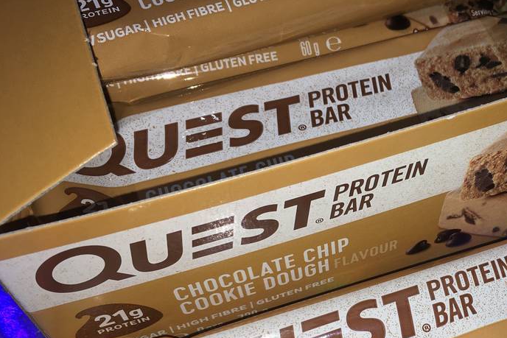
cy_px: 250
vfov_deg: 25.3
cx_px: 431
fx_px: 747
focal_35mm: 53
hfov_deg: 35.8
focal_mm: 4.15
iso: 25
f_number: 2.2
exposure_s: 1/142
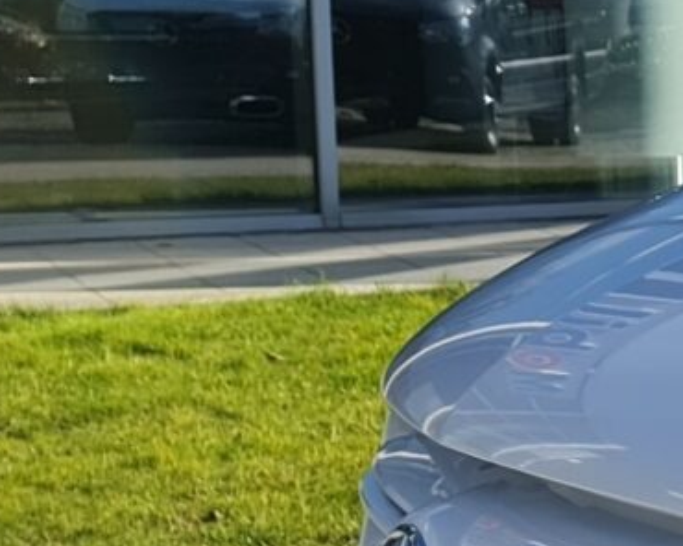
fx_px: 3416
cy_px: 374
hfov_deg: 8.5
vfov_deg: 9.1
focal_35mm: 169
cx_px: 2337
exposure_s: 1/948
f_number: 1.8
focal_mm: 7
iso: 50
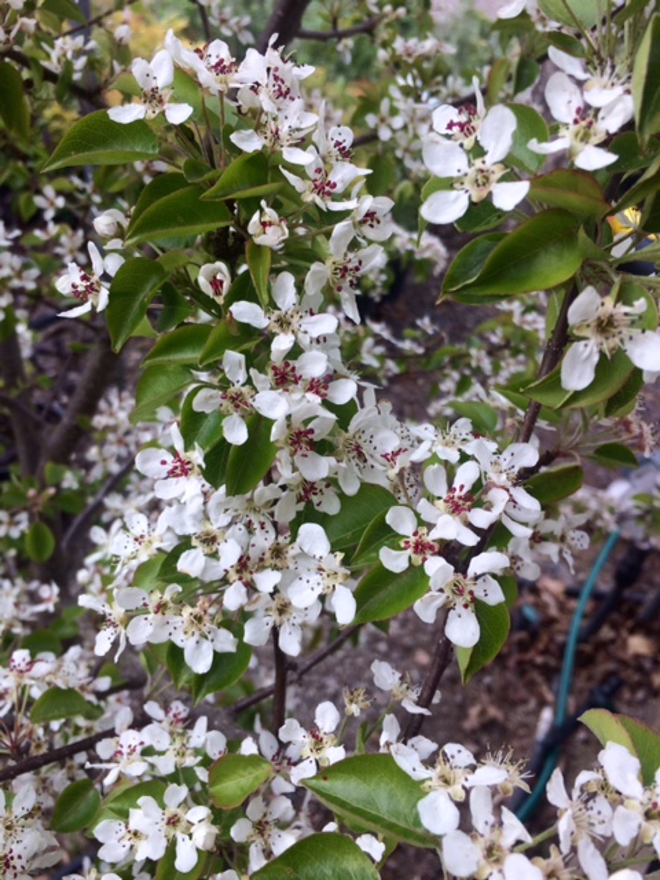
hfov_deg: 48.2
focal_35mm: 29
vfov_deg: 61.7
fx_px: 737
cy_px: 440
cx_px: 330
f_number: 2.2
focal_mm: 4.15
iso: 32
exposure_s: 1/357
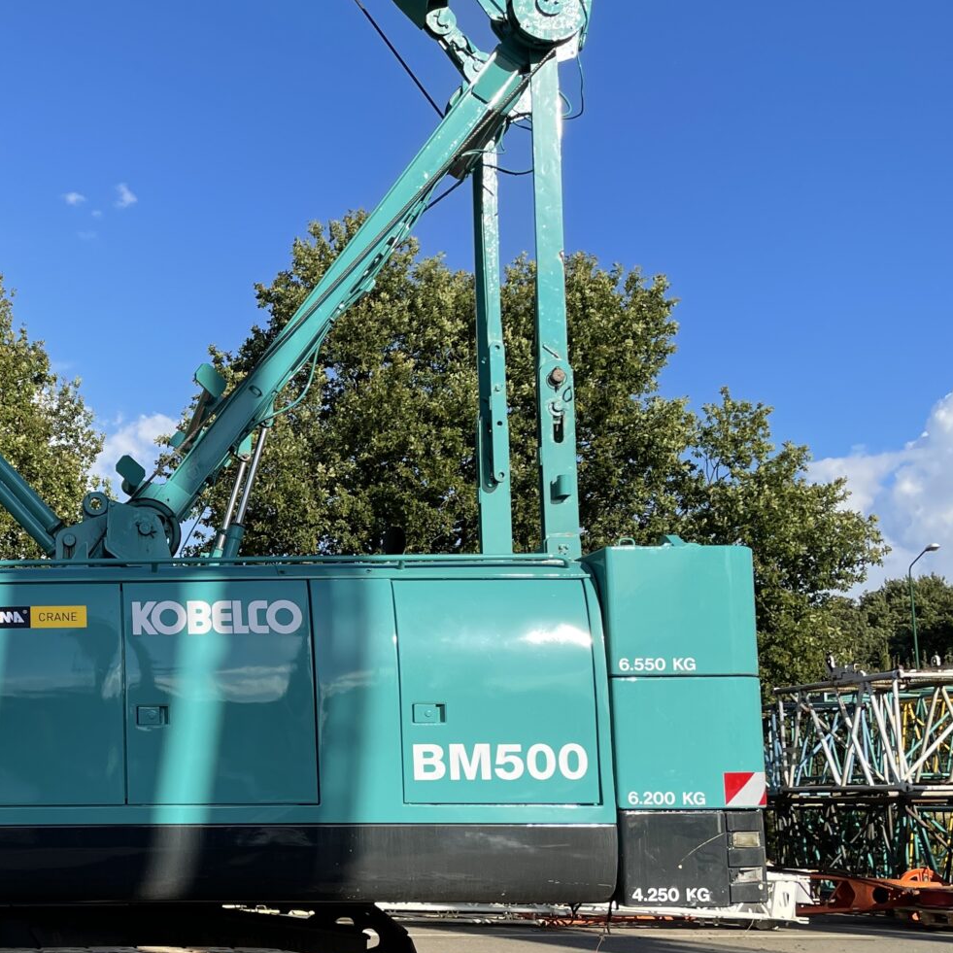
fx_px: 1495
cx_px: -2
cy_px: 605
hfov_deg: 32.5
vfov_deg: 35.1
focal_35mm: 48
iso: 32
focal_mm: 4.2
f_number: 1.6
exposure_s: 1/2817
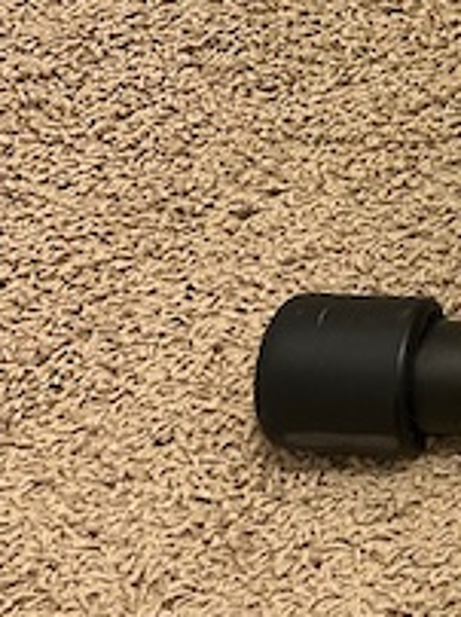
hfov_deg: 12.6
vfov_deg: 18.0
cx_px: 913
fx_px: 1833
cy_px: -147
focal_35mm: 103
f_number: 1.5
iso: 320
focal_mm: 5.7
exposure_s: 1/60
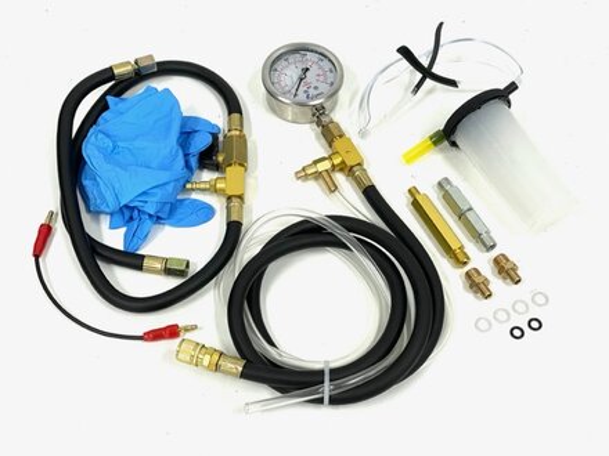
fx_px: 915
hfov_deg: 36.8
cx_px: 304
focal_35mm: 52
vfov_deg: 28.0
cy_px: 228
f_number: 2
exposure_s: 1/120
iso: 160
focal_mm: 6
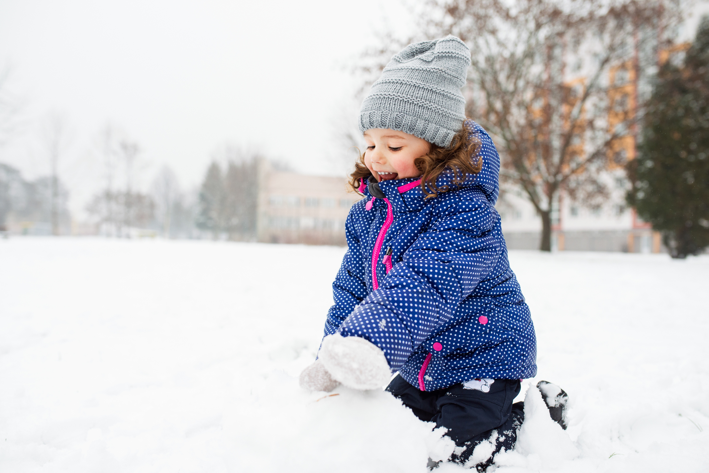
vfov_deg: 37.9
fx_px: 689
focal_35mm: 35
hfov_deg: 54.4
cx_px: 354
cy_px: 236
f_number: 3.5
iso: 640
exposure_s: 1/1000
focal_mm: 35
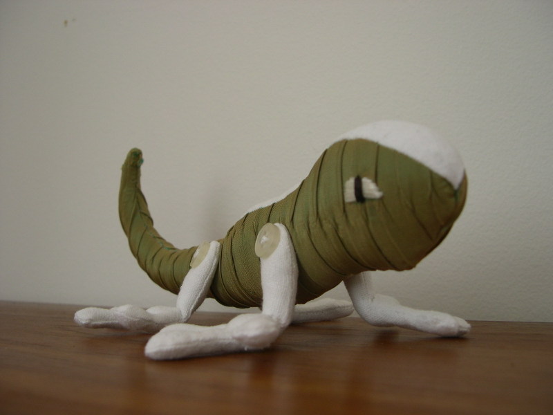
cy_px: 208
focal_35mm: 38
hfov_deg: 49.0
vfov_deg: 37.7
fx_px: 607
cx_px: 276
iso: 100
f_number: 2.8
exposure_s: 1/15.6
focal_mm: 8
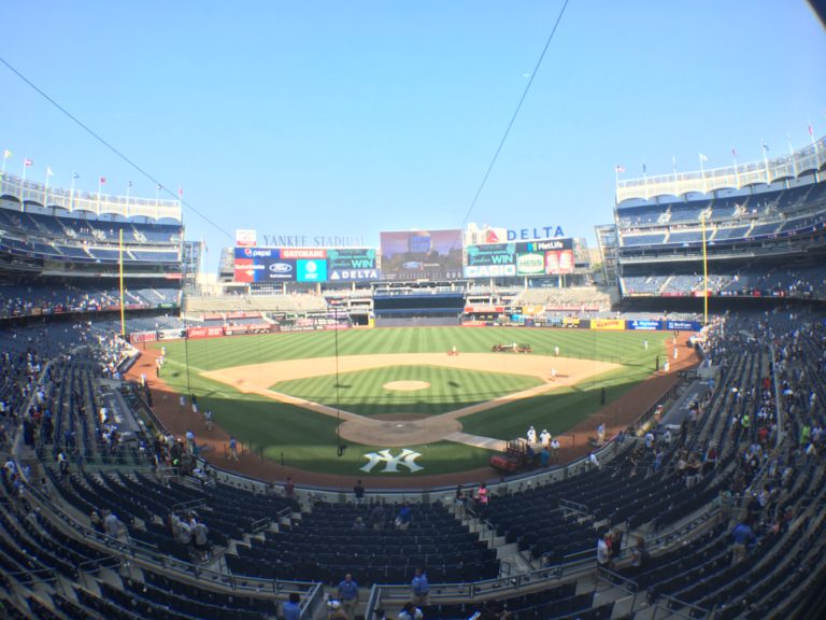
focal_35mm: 29
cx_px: 413
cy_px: 310
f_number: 2.2
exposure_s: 1/427
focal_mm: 4.15
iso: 25
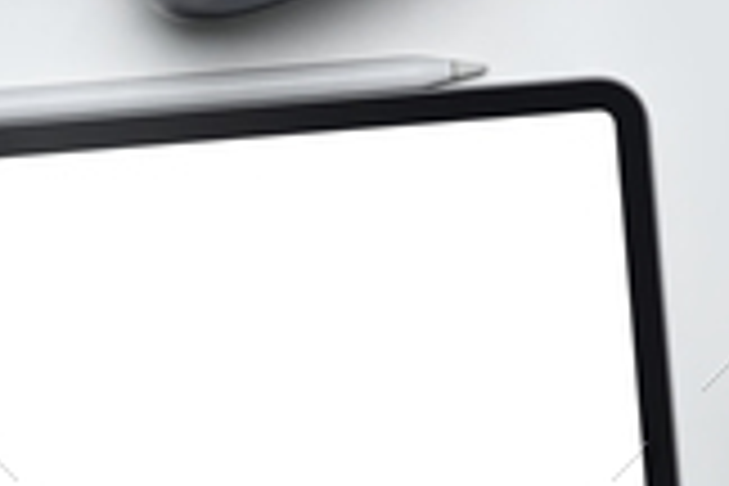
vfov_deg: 7.5
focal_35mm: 182
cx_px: 292
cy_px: 308
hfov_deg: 11.3
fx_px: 3685
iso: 250
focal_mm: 50
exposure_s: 1/160
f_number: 11
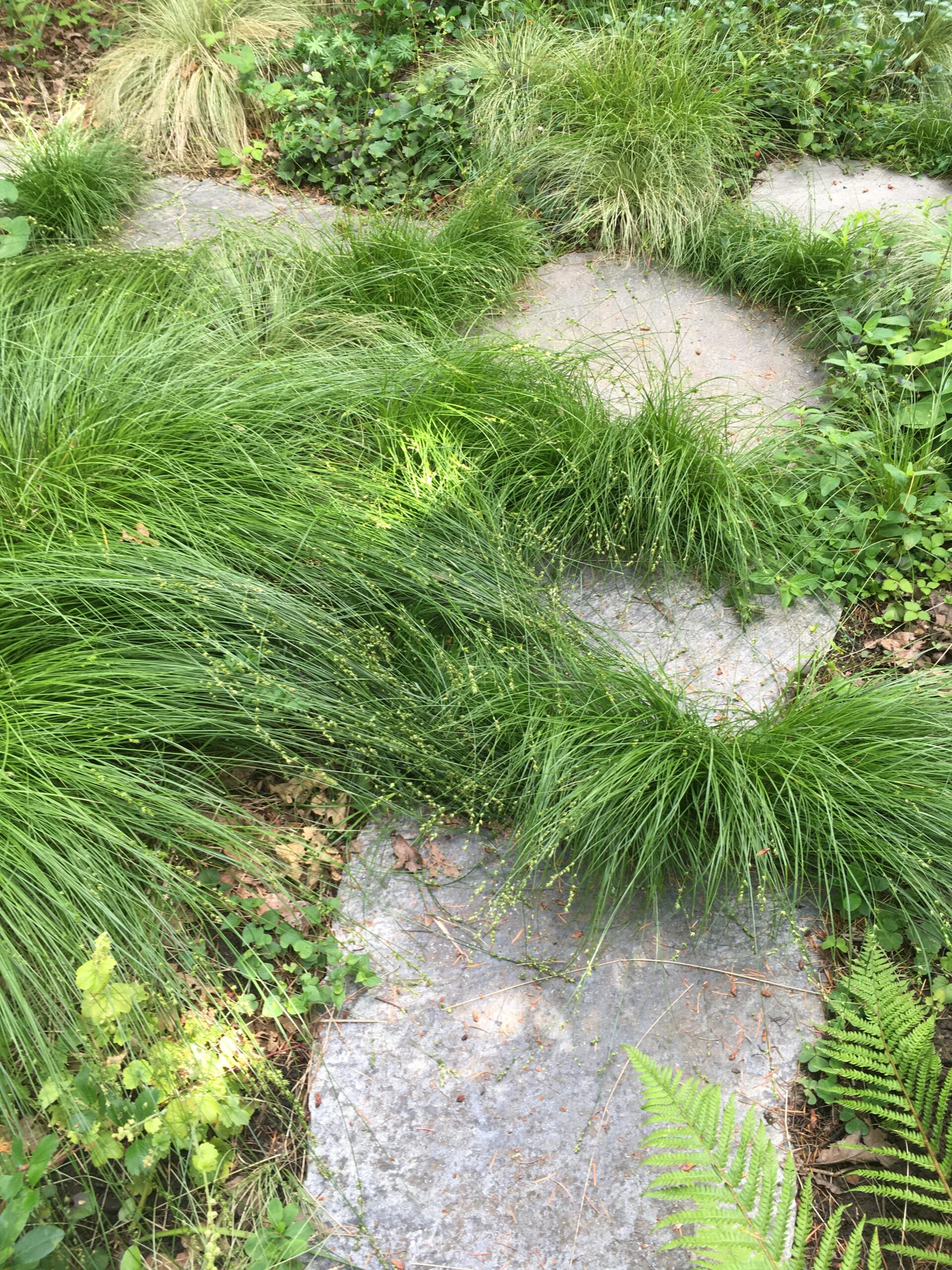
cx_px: 476
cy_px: 635
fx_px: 1063
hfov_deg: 48.2
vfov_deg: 61.7
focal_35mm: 29
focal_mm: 4.15
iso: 32
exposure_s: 1/60
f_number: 2.2
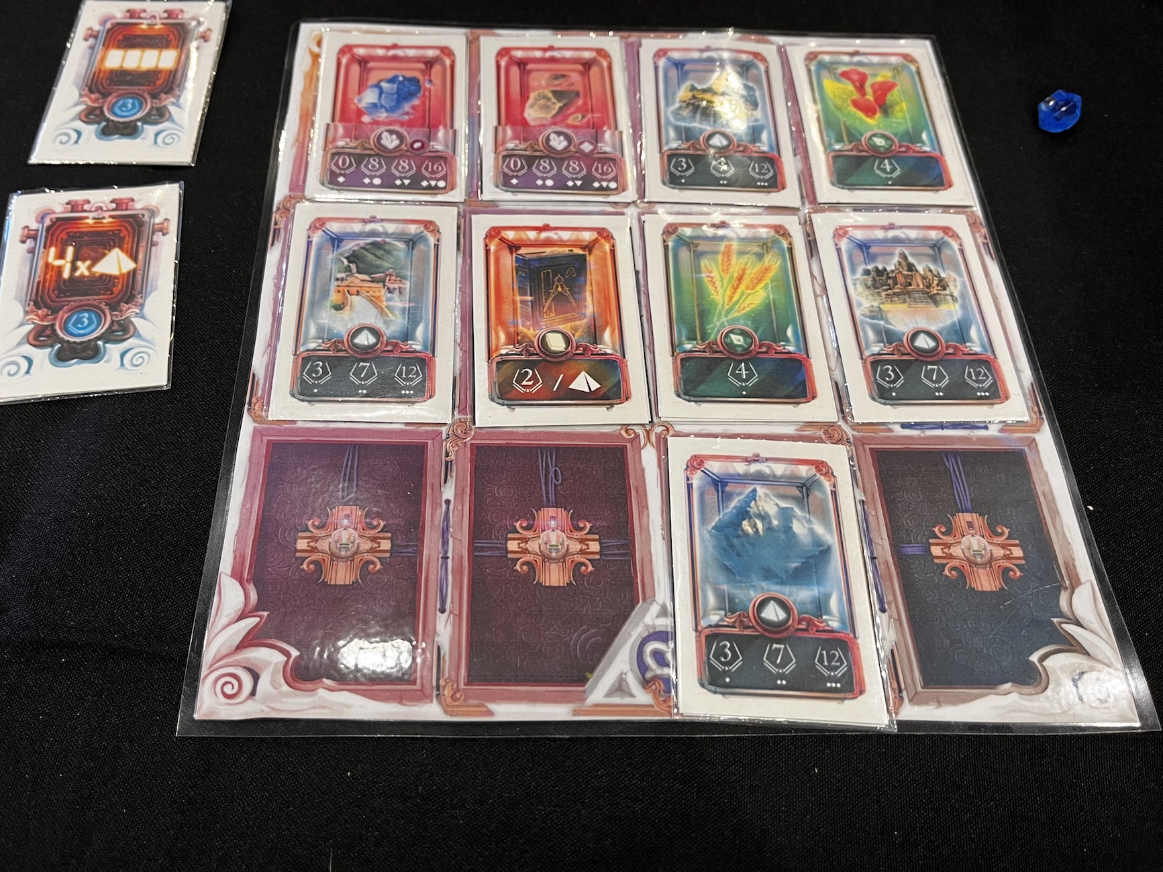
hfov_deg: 59.8
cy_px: 421
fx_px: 1008
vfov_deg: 46.8
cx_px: 525
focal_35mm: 30
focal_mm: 5.1
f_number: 1.6
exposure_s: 1/50
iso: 80
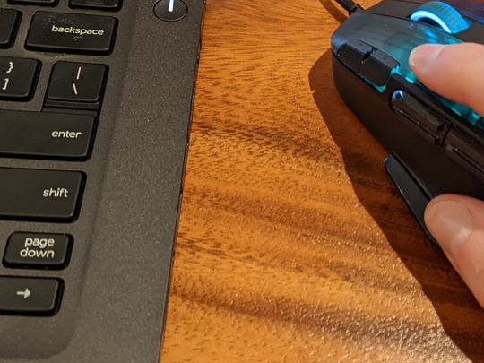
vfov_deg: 24.2
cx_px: 330
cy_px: 96
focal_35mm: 60
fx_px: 839
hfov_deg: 31.9
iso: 101
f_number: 1.73
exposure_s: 1/40
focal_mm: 4.38
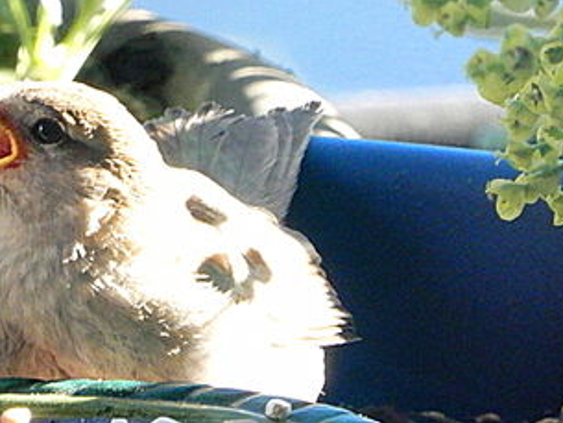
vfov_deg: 1.0
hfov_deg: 1.3
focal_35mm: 1512
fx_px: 24601
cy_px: 157
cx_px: 87
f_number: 8
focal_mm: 128
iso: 560
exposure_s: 1/100
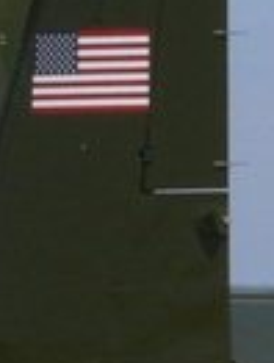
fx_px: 14315
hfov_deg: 1.1
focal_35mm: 1363
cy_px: 116
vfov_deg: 1.5
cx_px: -673
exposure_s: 1/400
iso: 80
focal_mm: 37
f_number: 8
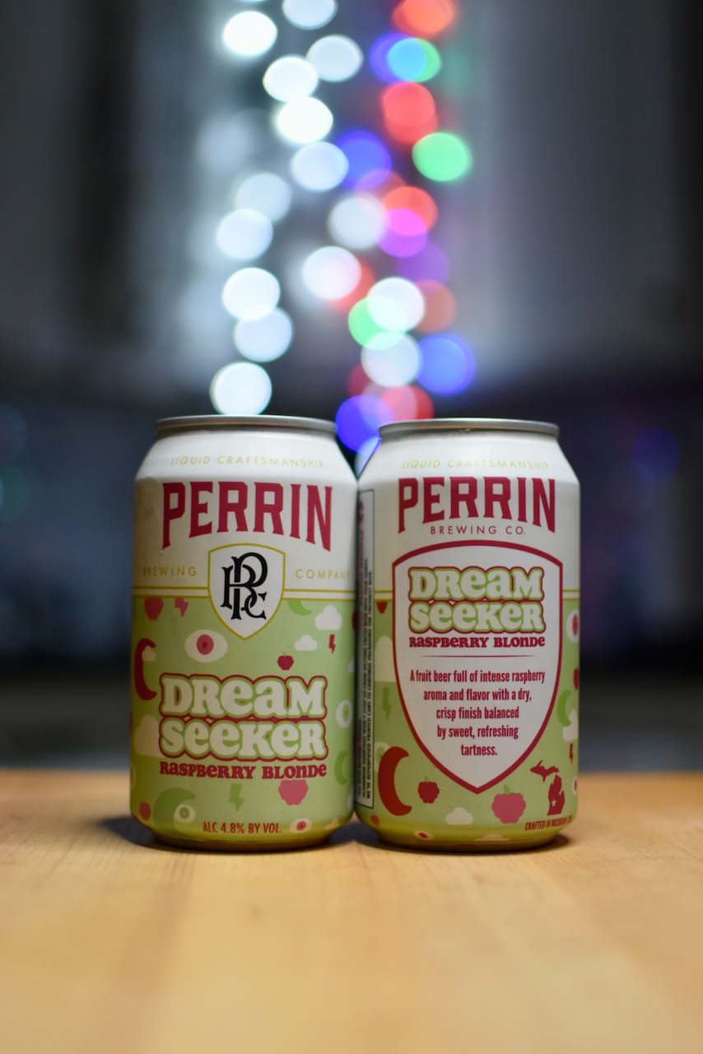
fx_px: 1537
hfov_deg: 25.8
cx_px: 352
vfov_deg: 37.8
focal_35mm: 52
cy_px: 527
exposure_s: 1/320
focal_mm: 35
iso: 800
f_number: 1.8
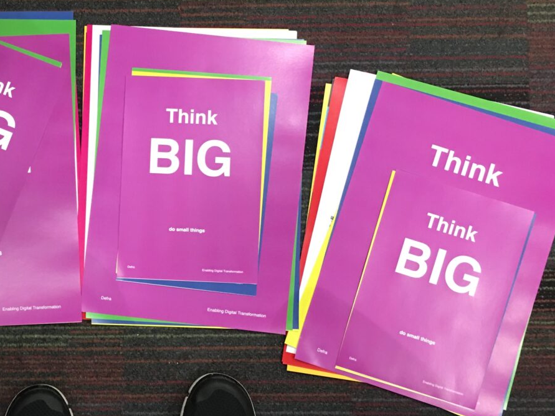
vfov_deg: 29.1
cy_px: 221
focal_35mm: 50
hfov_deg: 36.6
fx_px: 802
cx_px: 97
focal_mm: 4.15
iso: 100
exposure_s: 1/17
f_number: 2.2
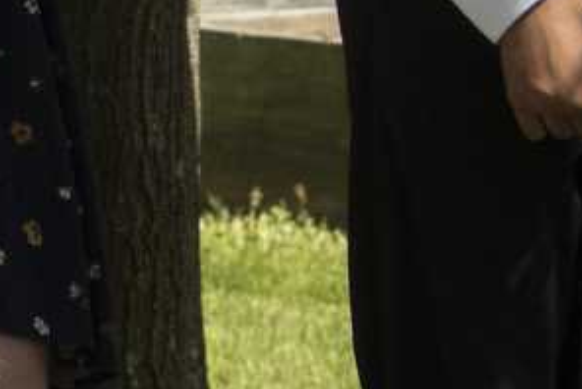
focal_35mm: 829
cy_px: 160
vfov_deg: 1.7
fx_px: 13415
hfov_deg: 2.5
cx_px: -1058
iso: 800
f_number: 6.3
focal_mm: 80
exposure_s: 1/2000
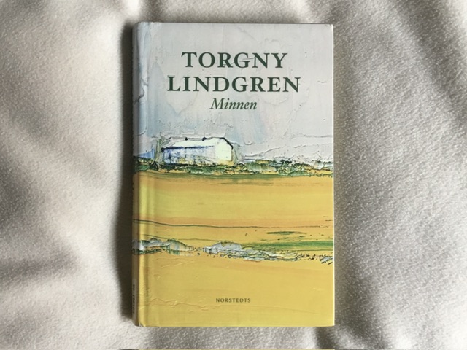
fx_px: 418
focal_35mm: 31
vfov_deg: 45.4
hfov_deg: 58.4
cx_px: 234
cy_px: 175
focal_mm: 3.3
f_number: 2.4
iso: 50
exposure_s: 1/33
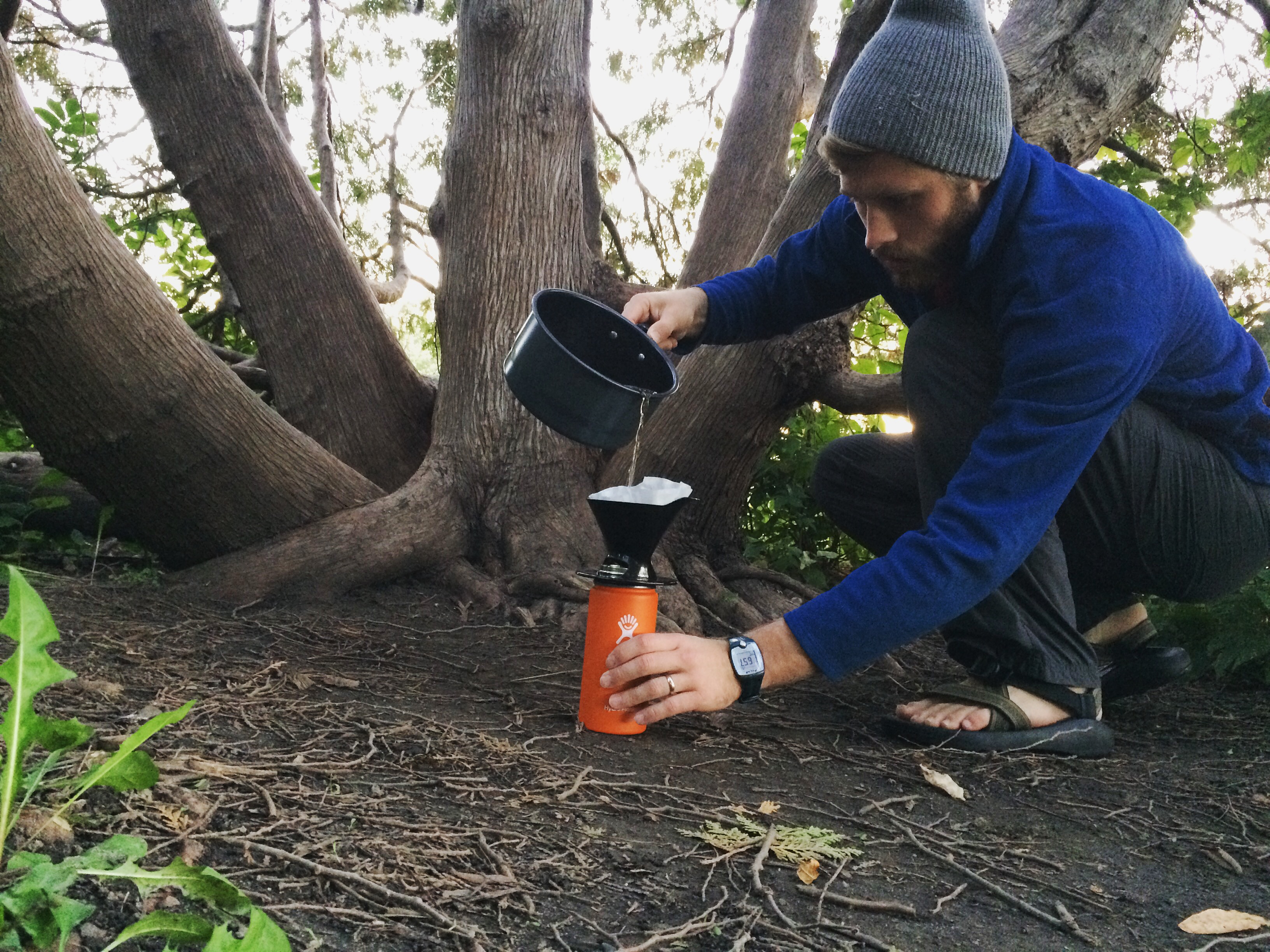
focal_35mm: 29
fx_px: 1064
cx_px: 635
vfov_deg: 48.2
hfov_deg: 61.7
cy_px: 476
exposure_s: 1/20
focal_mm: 4.15
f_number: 2.2
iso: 320
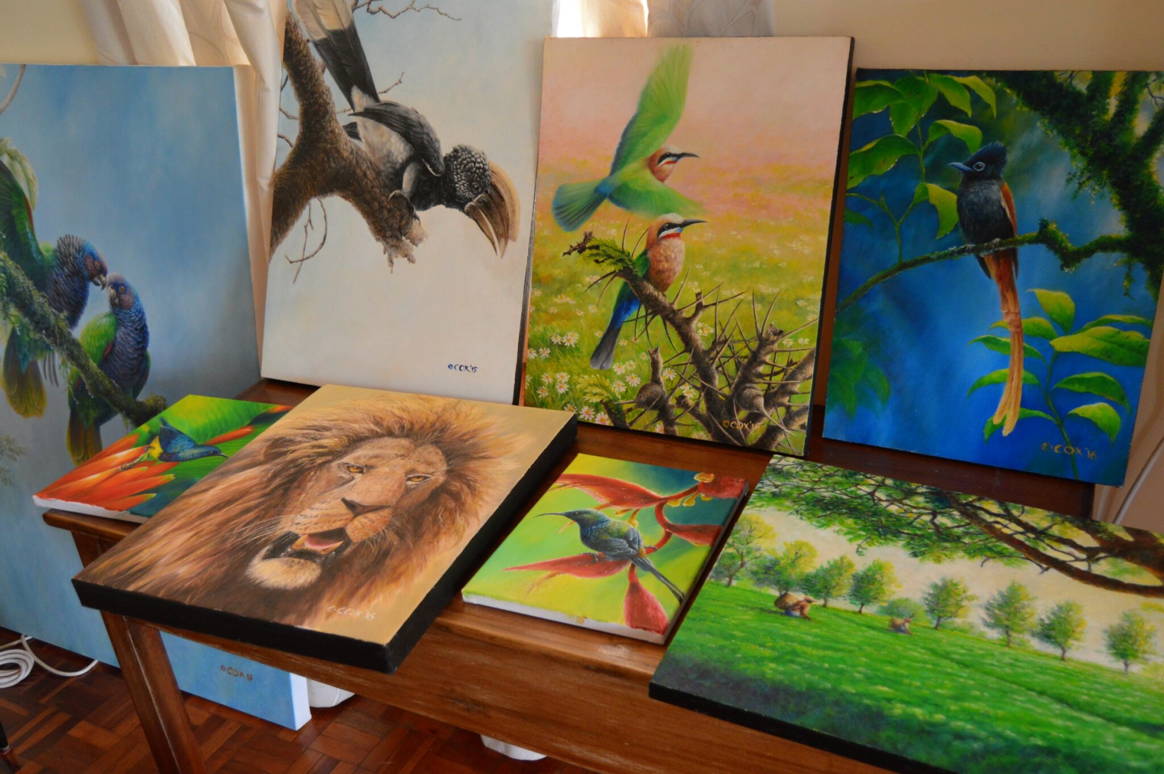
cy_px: 387
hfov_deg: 67.4
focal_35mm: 27
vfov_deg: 47.9
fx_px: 872
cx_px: 582
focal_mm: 18
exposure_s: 1/60
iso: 900
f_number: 3.5
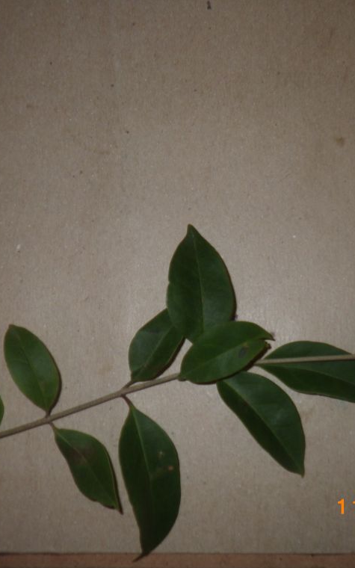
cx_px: 265
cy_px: 286
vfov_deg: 49.3
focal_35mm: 40
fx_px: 619
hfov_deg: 31.4
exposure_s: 1/45
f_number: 3.5
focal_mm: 5
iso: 125
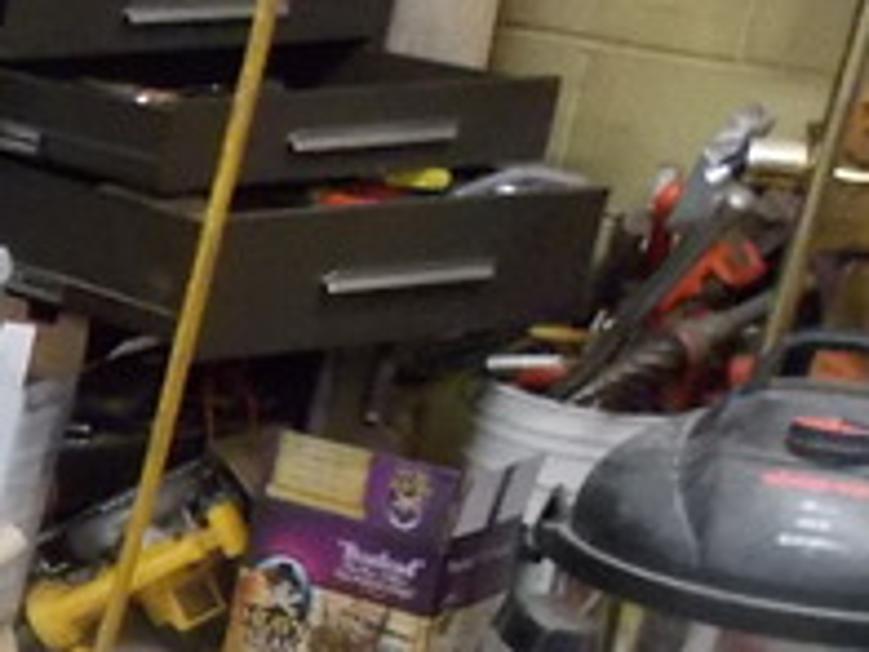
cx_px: -993
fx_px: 3012
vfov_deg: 11.8
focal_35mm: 120
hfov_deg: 13.5
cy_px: 985
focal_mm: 4
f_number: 3.1
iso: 400
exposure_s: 1/30
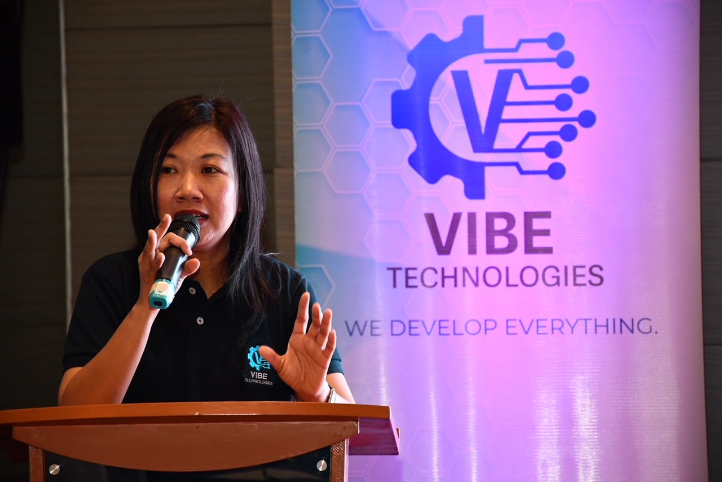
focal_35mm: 168
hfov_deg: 12.2
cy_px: 241
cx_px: 361
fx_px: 3370
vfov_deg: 8.2
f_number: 5.6
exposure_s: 1/80
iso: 800
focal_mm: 112
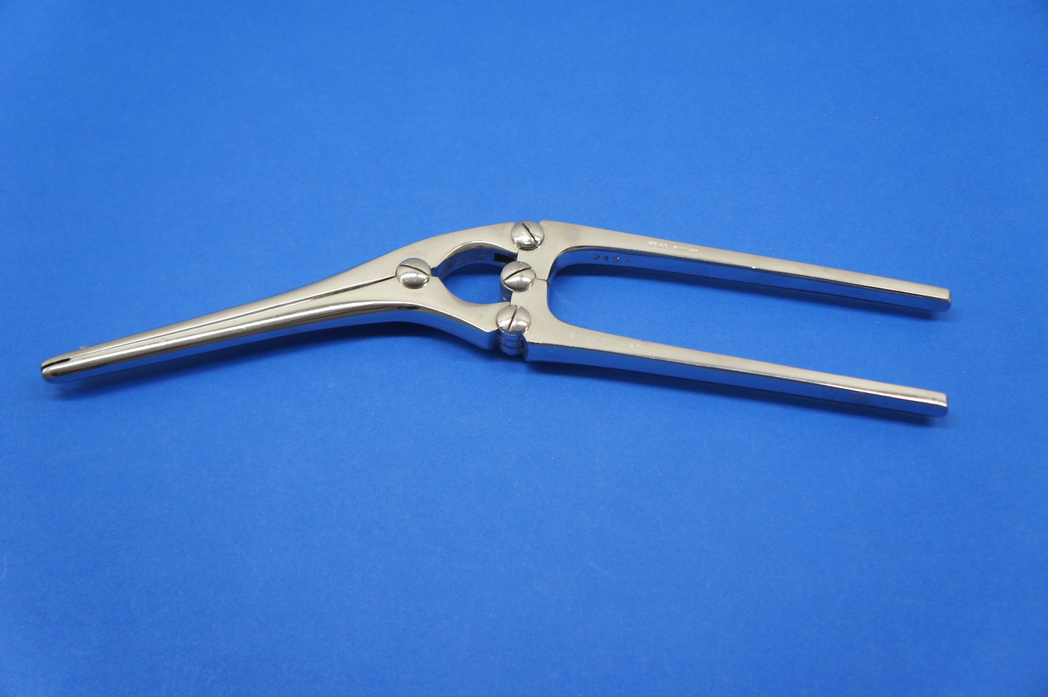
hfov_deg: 41.1
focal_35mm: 48
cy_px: 348
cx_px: 524
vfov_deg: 28.0
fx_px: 1396
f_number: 4.5
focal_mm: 32
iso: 200
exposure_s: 1/50
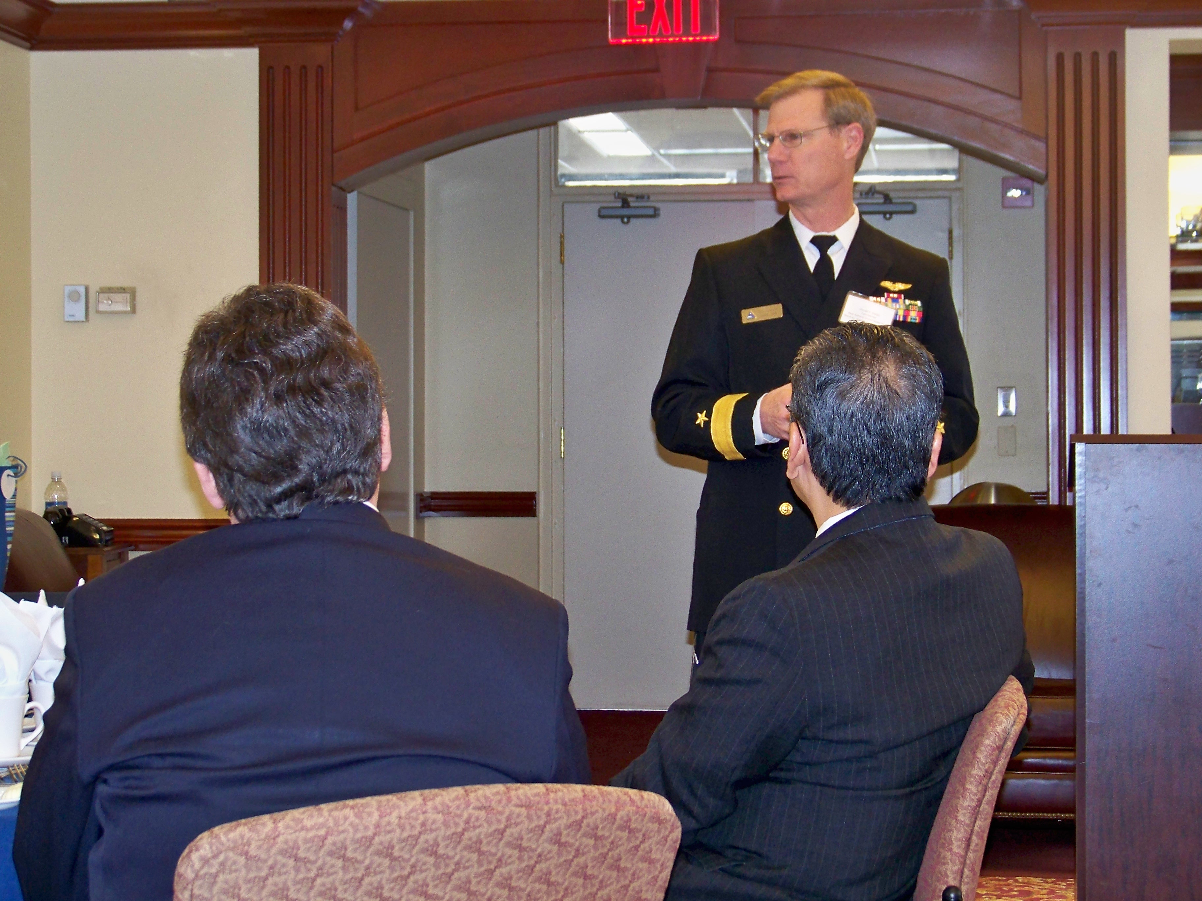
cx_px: 601
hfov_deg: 26.3
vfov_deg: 19.9
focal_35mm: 74
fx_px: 2570
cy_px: 450
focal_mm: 14.6
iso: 200
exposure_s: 1/30
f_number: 3.2
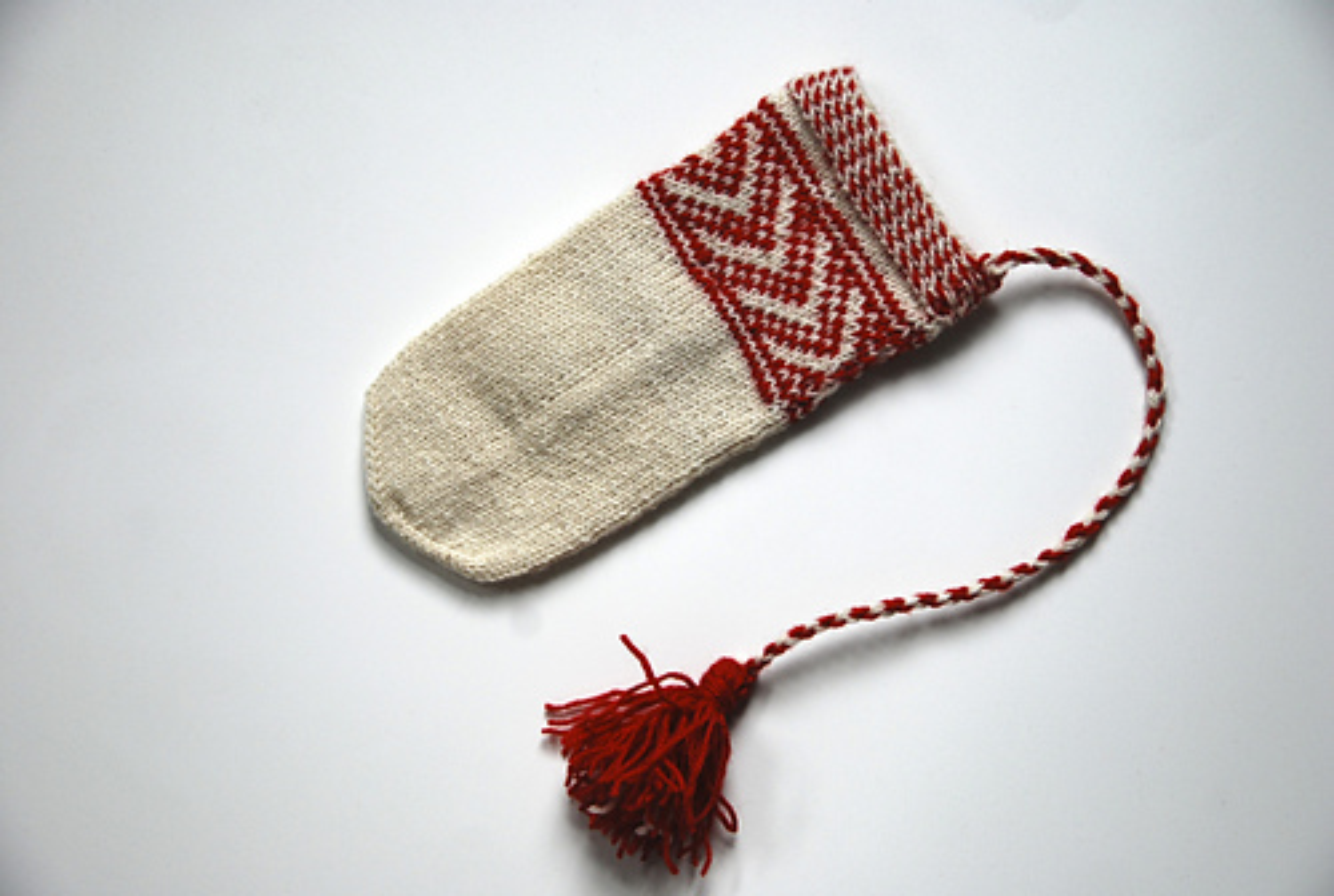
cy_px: 448
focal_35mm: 66
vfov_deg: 20.7
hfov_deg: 30.4
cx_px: 667
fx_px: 2452
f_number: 4.8
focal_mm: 44
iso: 200
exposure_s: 1/50
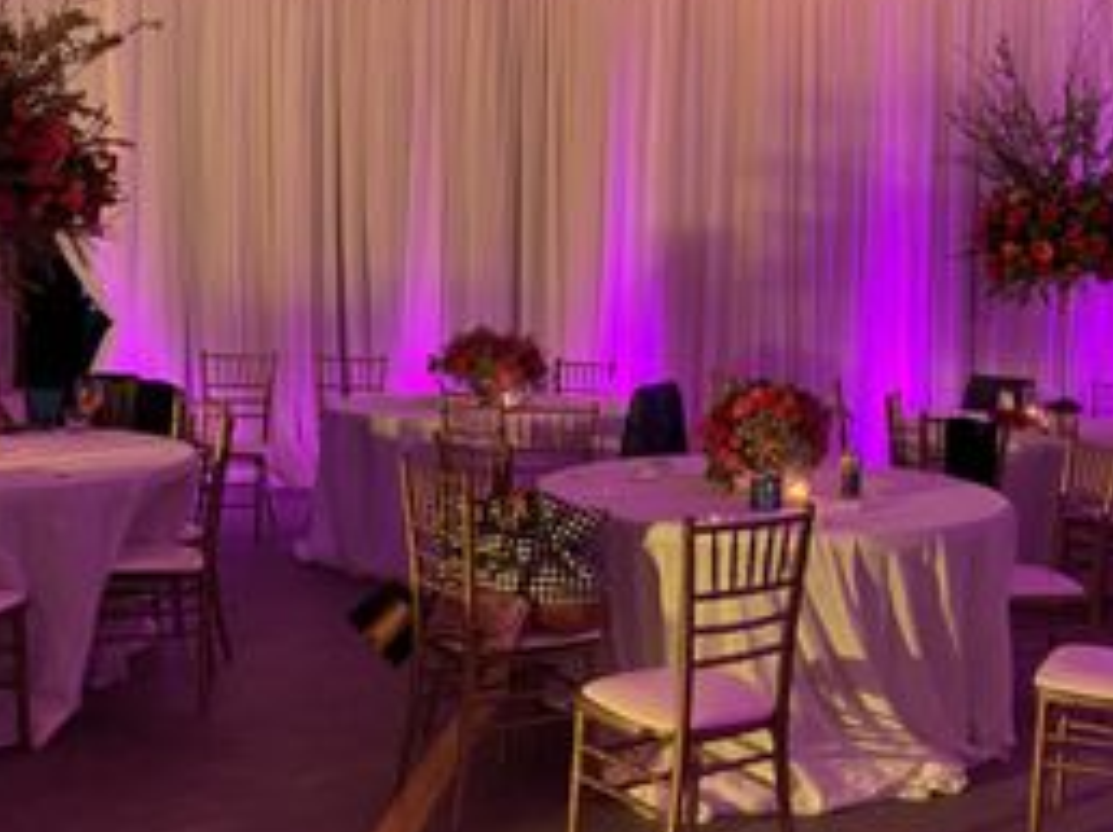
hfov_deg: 42.9
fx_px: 1381
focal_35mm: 43
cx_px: 794
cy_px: 349
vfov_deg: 33.5
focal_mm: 4.25
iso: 500
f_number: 1.8
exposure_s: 1/30
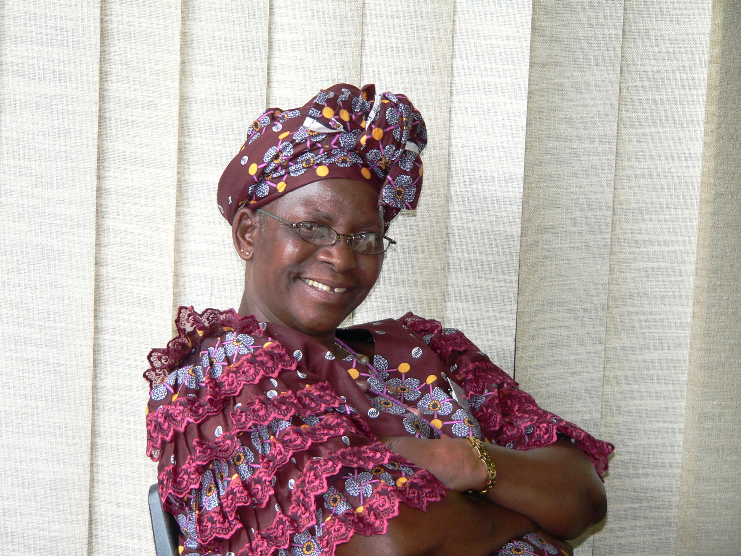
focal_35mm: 170
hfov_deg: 11.6
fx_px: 3639
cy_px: 278
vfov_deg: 8.7
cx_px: 370
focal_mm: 28.3
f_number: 2.8
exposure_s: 1/60
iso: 150
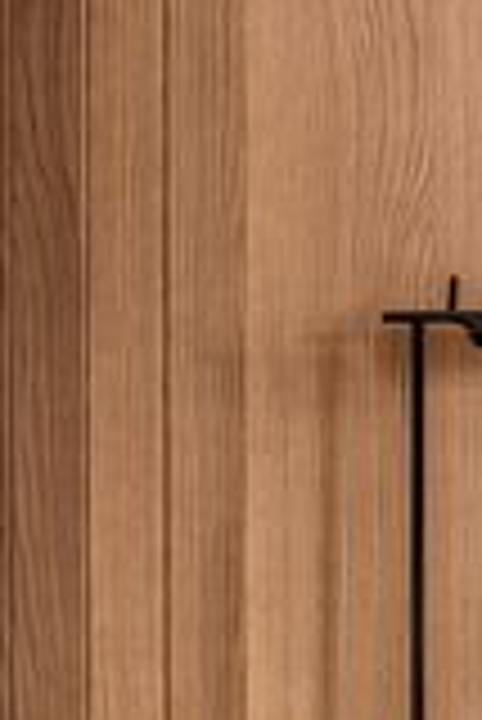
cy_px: 22
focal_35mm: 111
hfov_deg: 11.8
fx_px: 2223
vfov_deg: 18.0
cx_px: -232
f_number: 13
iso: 200
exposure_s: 1/2
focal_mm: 28.5
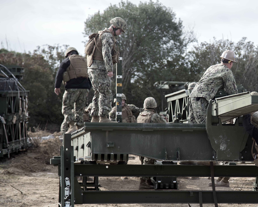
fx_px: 1504
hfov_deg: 9.8
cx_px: 213
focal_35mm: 197
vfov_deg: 7.8
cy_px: 116
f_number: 4
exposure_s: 1/640
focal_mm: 105
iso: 200
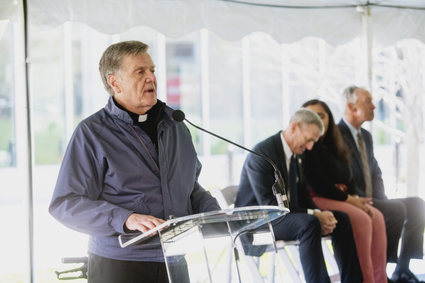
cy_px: 142
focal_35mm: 112
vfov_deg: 12.2
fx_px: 1322
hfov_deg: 18.3
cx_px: 212
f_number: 4
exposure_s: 1/400
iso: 800
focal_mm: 112
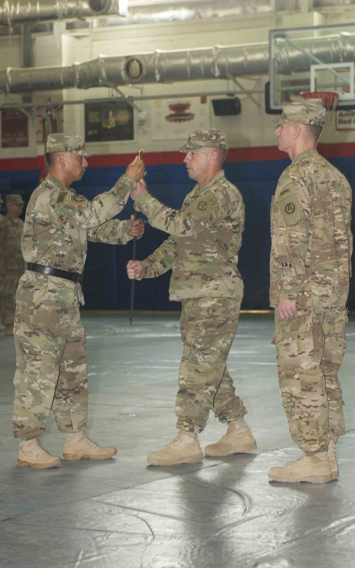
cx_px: 176
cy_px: 284
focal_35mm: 107
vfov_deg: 19.5
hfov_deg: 12.2
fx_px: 1657
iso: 1000
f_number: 4
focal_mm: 70
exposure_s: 1/60
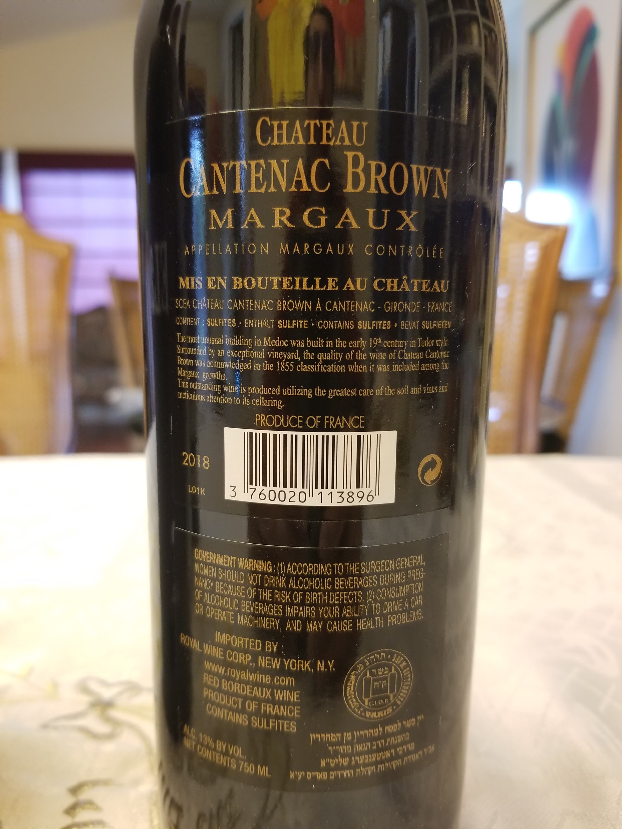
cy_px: 414
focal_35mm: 26
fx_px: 623
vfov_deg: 67.3
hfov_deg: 53.1
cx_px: 311
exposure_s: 1/12
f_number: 1.7
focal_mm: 4.3
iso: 250
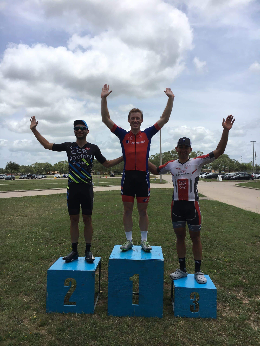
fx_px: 290
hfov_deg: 48.2
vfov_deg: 61.7
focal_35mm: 29
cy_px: 173
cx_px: 130
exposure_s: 1/2024
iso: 25
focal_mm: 4.15
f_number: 2.2
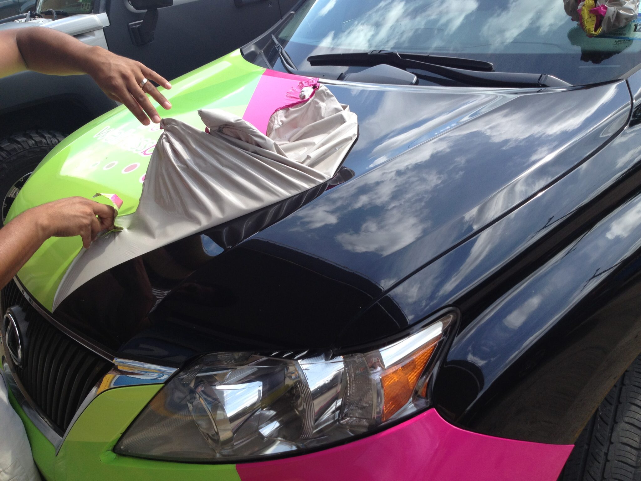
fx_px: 648
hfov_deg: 52.6
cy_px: 240
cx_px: 320
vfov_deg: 40.7
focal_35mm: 35
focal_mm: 4.28
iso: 64
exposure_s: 1/620
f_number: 2.4
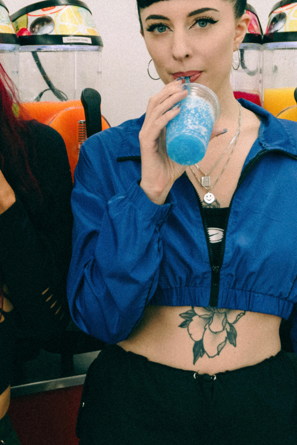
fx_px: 940
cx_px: 73
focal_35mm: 76
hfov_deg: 17.8
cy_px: 184
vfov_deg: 26.6
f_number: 4
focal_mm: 35
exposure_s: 1/100
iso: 640
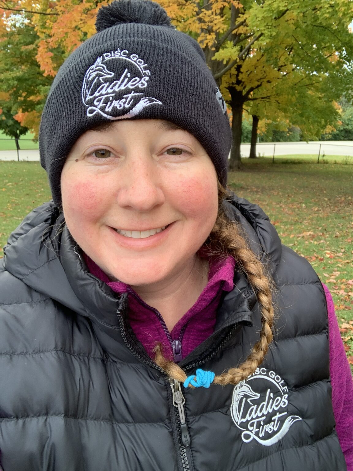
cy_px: 236
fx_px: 435
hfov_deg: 44.2
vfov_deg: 56.8
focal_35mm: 32
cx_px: 176
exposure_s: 1/121
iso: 32
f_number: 2.2
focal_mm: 2.87
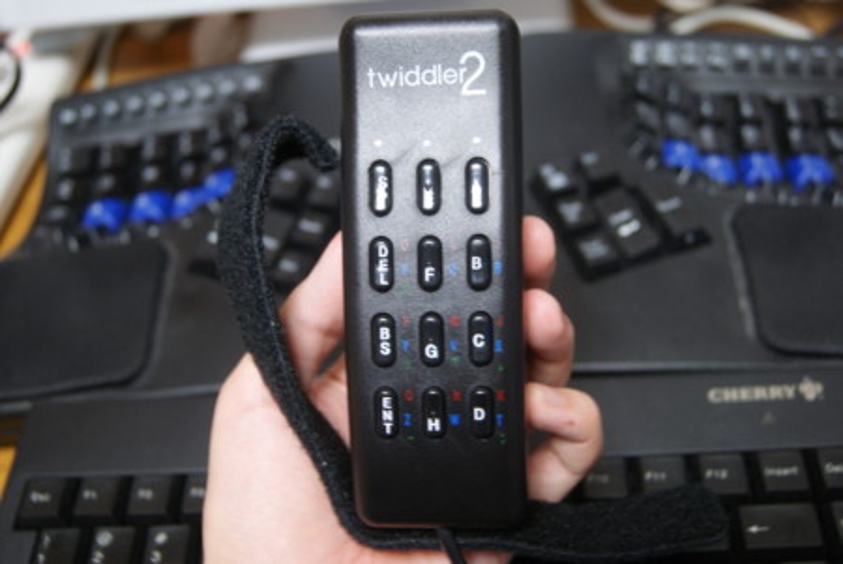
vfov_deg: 32.0
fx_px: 984
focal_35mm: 42
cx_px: 422
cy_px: 282
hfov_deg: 46.4
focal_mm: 28
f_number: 4.5
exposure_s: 1/20
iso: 400
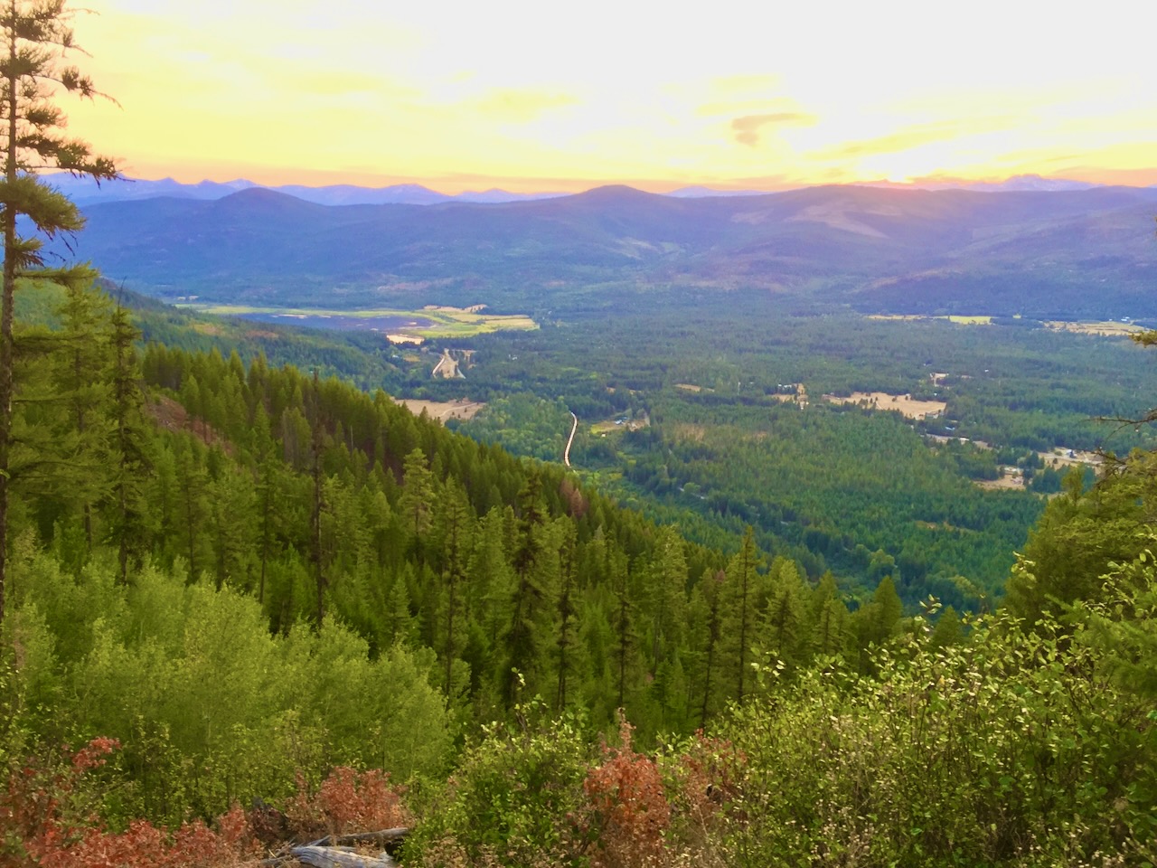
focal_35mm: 29
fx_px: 969
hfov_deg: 61.7
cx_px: 578
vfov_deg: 48.2
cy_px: 434
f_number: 2.2
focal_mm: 4.15
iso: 32
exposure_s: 1/30
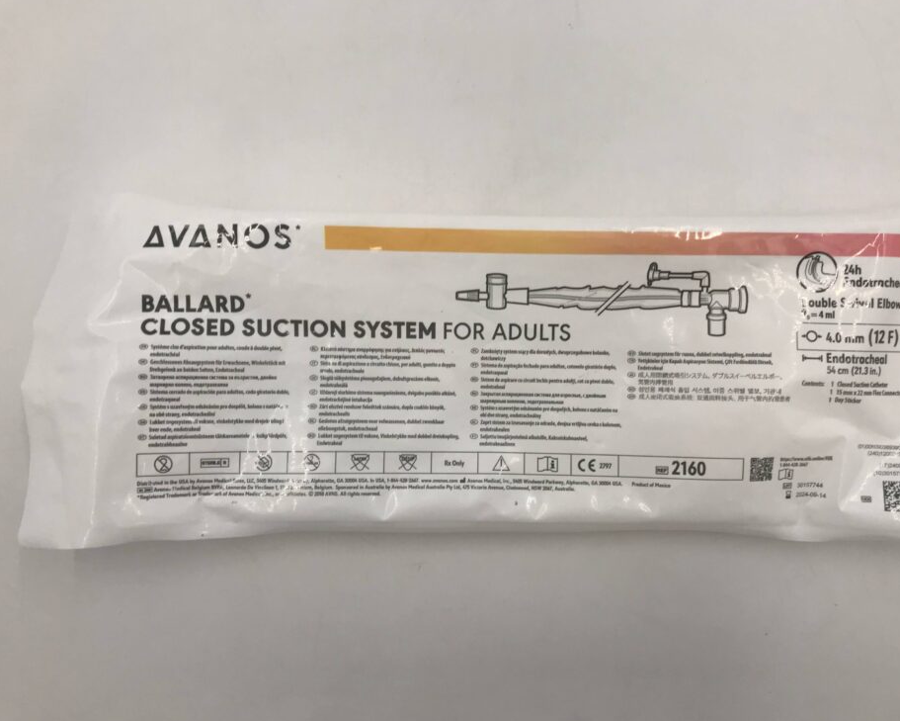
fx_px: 799
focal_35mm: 30
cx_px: 491
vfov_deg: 48.5
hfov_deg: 58.7
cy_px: 359
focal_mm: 3.99
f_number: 1.8
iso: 32
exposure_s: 1/60
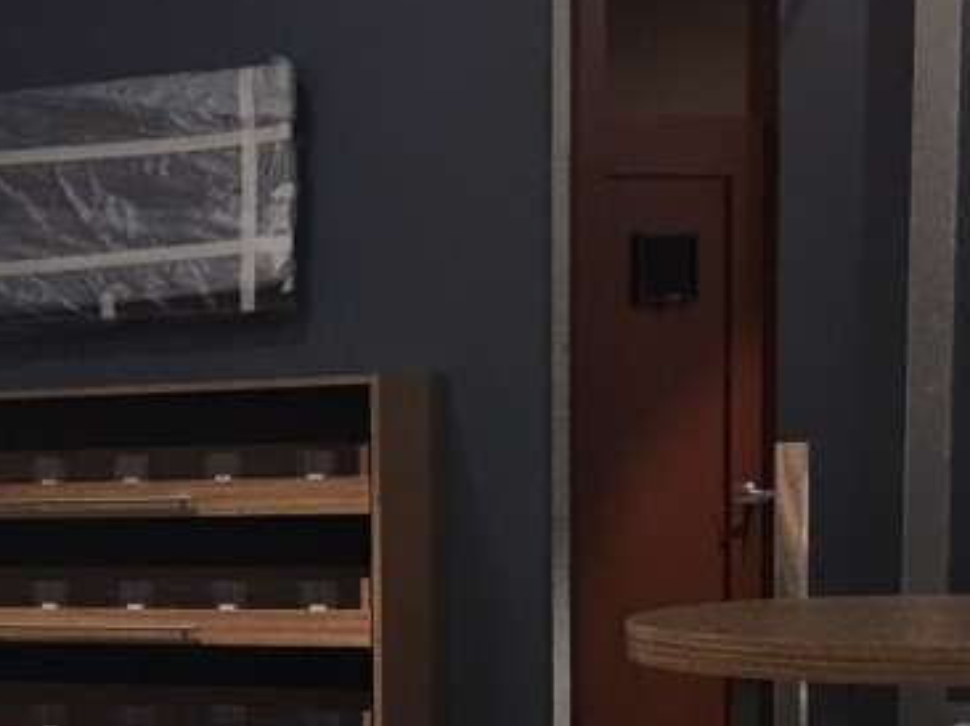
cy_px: 692
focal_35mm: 97
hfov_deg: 17.9
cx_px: -519
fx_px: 2716
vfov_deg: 15.0
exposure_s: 1/30
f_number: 2.2
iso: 40
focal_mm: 4.15
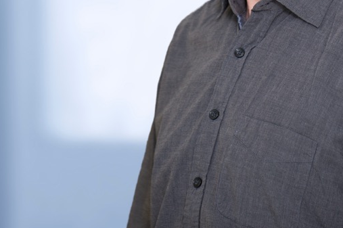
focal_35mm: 442
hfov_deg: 4.7
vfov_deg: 3.1
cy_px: -47
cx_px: 267
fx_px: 4207
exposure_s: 1/200
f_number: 2.8
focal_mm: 175
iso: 200
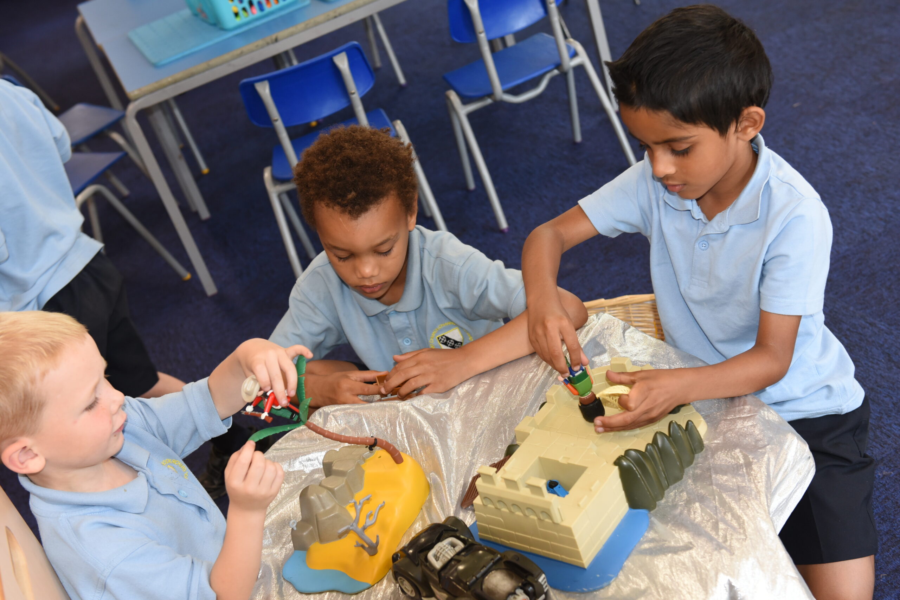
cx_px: 450
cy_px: 300
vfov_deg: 27.0
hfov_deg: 39.6
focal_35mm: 50
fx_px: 1250
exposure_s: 1/200
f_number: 5
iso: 1400
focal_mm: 50
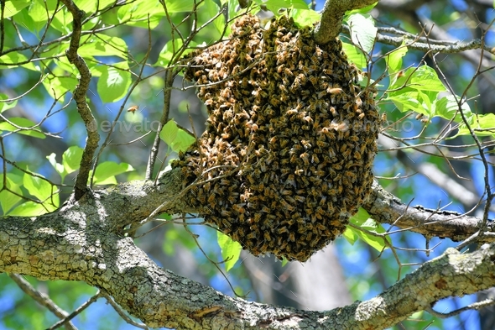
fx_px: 2783
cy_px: 165
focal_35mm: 202
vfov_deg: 6.8
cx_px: 248
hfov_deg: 10.2
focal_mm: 135
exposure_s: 1/250
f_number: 8
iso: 200
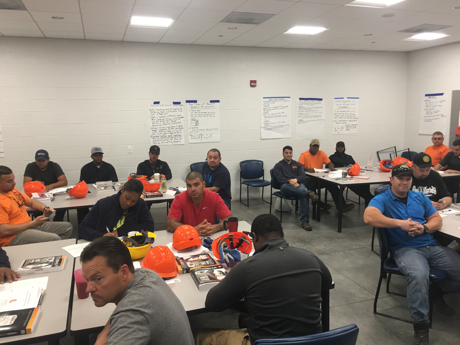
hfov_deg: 61.7
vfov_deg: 48.2
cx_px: 230
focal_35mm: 29
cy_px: 172
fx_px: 385
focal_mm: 4.15
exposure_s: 1/15
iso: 32
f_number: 2.2
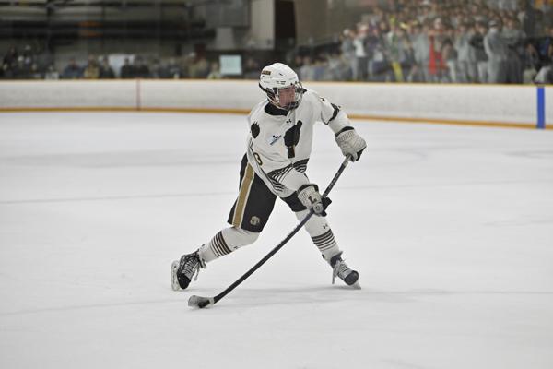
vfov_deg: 11.4
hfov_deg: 17.1
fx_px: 1843
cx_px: 276
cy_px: 184
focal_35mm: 120
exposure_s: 1/1250
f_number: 2.8
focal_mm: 120
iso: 3200
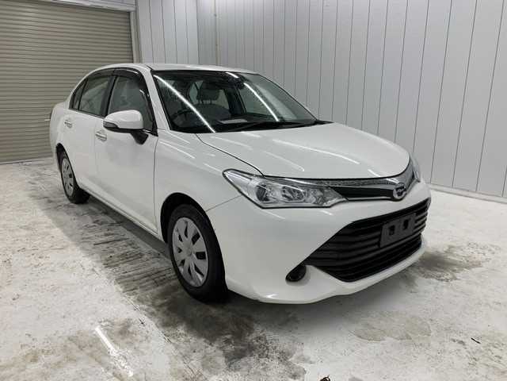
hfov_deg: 67.3
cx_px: 254
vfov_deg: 53.1
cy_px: 190
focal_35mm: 26
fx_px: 381
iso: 40
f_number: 1.8
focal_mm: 4.25
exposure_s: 1/122
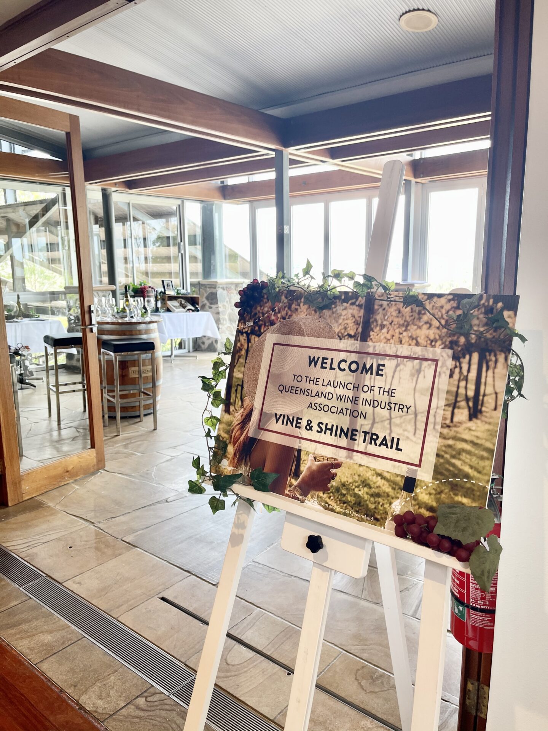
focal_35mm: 26
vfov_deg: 67.3
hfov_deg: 53.1
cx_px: 274
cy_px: 366
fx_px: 549
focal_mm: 5.1
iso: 64
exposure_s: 1/100
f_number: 1.6
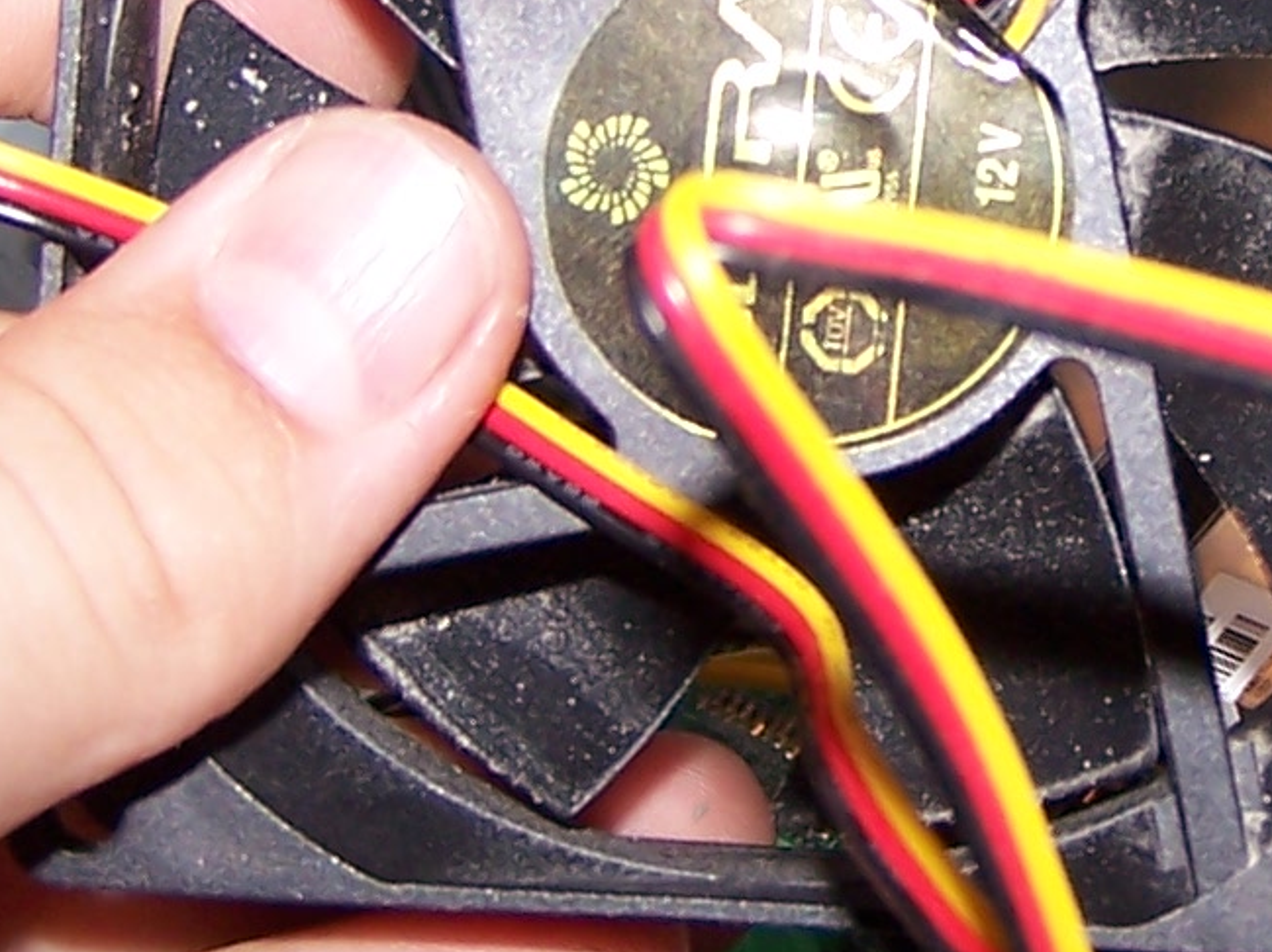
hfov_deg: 14.3
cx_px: 1394
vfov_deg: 10.9
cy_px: 155
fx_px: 4958
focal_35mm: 135
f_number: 2.8
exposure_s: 1/60
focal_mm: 6.3
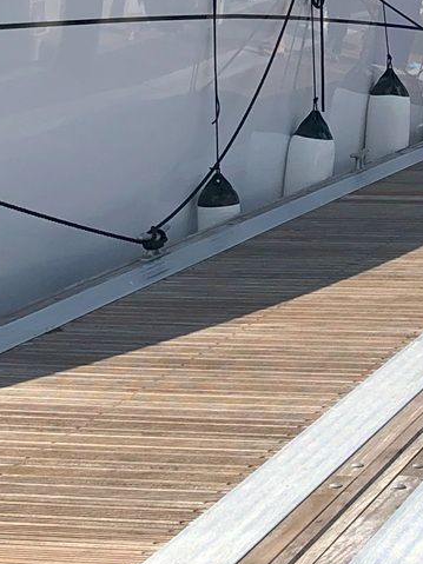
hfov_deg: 12.5
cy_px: 9
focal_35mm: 117
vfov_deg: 16.5
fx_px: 1907
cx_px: 424
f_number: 1.8
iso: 20
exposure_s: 1/2857
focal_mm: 3.99
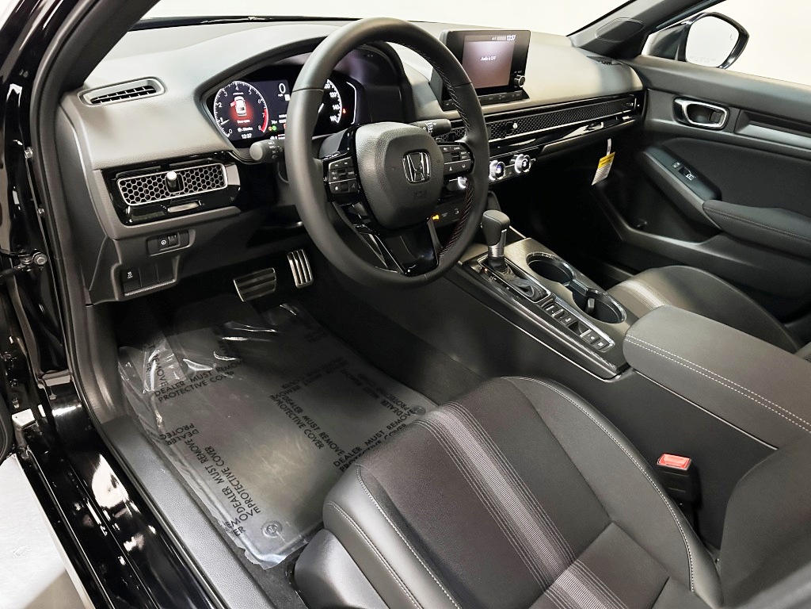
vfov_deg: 56.8
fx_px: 562
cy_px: 304
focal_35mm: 24
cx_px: 406
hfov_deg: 71.6
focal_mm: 6.86
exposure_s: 1/30
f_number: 1.78
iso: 1250
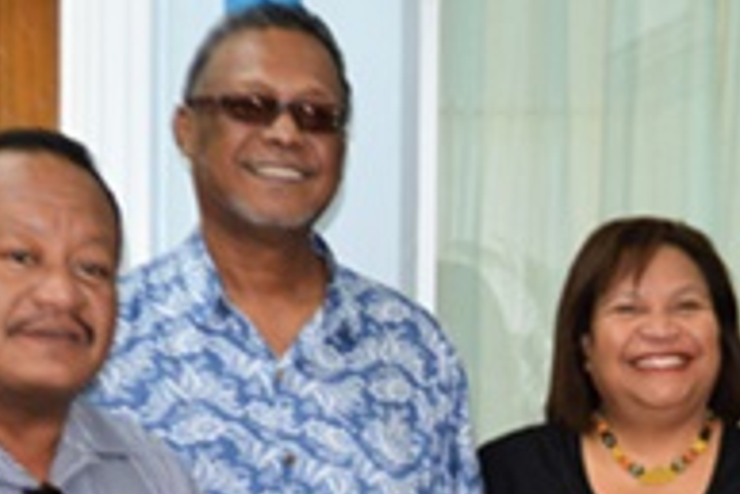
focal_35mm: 121
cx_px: 728
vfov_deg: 11.1
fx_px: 2489
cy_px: 603
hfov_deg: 16.6
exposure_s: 1/60
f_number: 4.2
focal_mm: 26
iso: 560
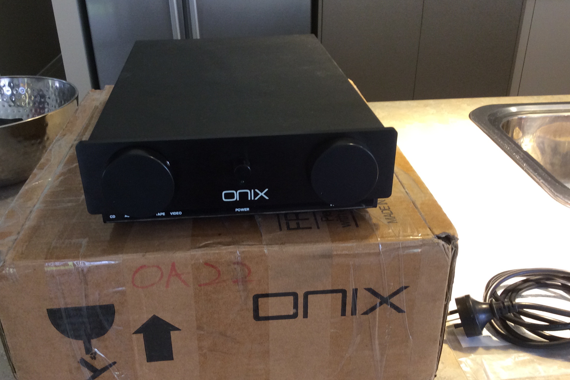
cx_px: 268
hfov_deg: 51.9
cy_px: 219
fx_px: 586
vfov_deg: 35.9
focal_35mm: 37
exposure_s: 1/25
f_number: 2.4
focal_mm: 3.3
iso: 80
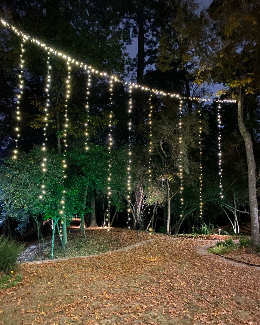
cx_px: 128
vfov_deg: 62.2
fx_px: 269
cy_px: 170
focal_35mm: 28
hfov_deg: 51.5
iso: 800
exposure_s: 1/8
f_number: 1.8
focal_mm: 4.25
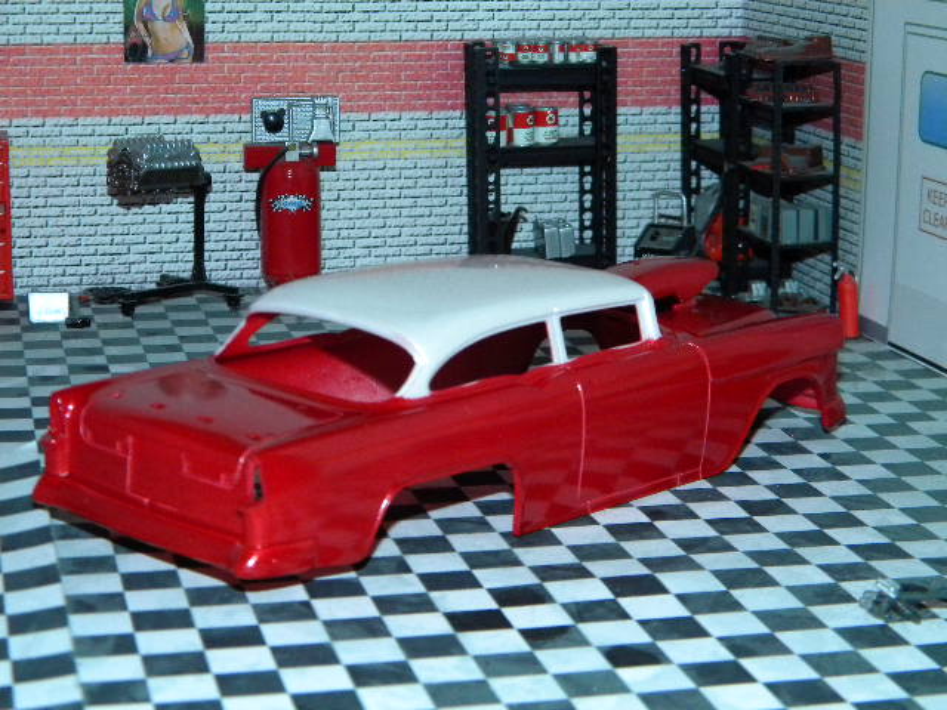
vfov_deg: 21.9
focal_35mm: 67
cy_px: 355
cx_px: 474
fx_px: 1833
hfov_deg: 29.0
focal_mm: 12.2
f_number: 4.3
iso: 400
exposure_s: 1/30
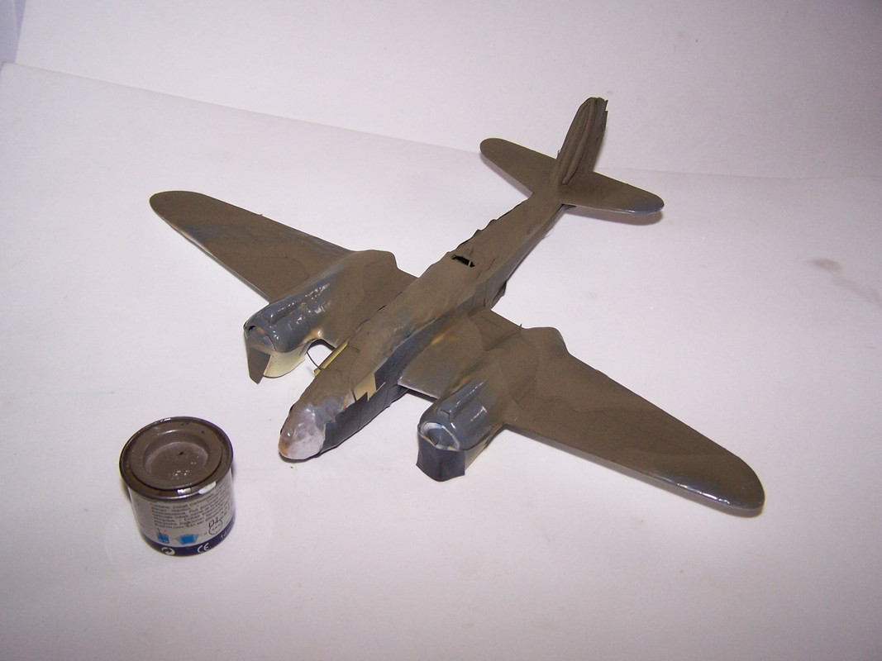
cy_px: 330
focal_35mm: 38
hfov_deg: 49.0
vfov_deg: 37.7
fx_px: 968
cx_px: 441
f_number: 2.8
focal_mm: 6.3
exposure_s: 1/60
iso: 140
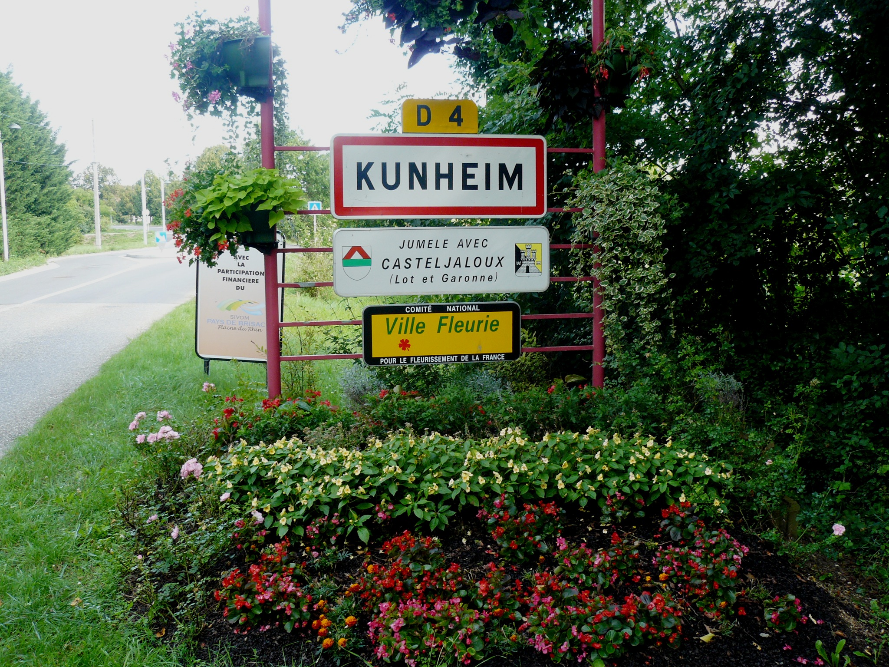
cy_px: 334
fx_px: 925
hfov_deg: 51.4
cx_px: 444
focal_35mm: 36
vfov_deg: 39.7
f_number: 5
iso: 100
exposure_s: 1/40
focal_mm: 6
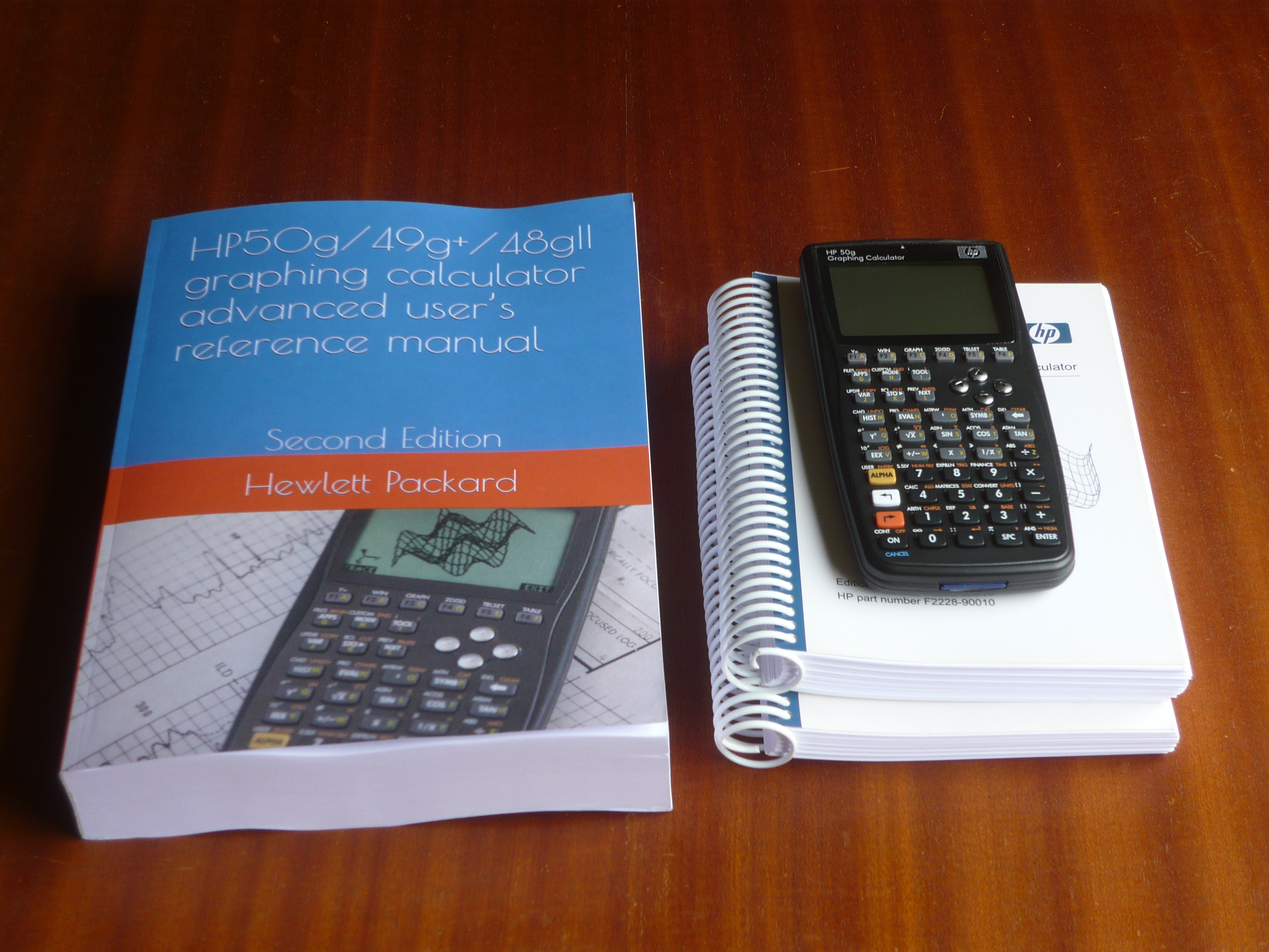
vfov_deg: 25.2
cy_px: 476
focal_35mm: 58
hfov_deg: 33.2
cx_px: 634
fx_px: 2126
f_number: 3.5
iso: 100
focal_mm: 9.6
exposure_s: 1/60
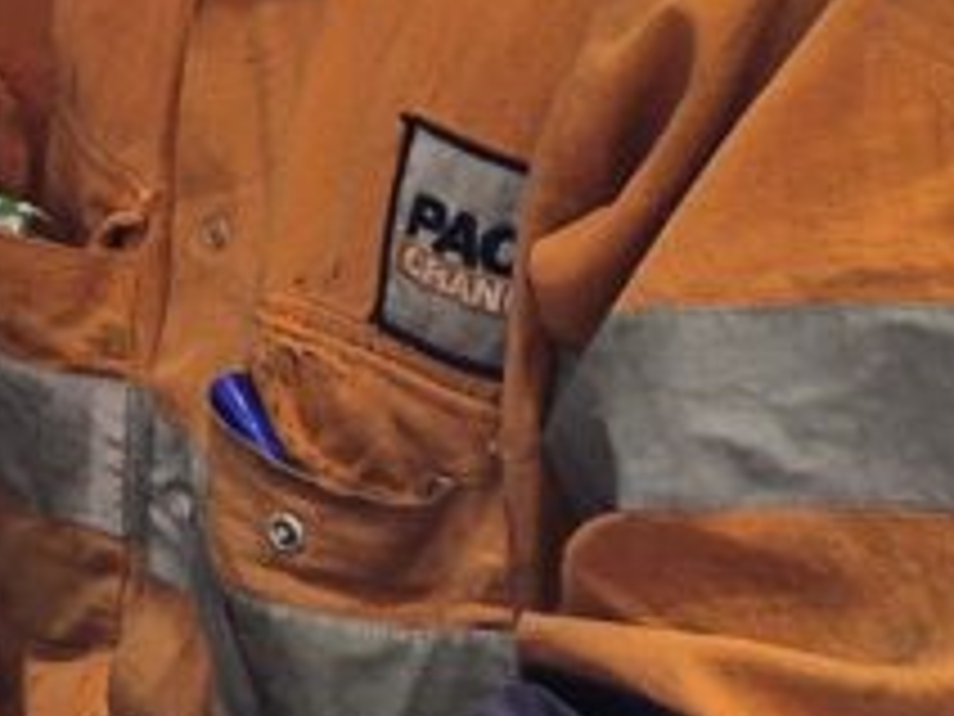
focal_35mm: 167
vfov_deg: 8.5
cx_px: -1548
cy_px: -693
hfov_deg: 9.9
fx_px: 4602
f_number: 1.8
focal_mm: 5.4
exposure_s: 1/100
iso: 50
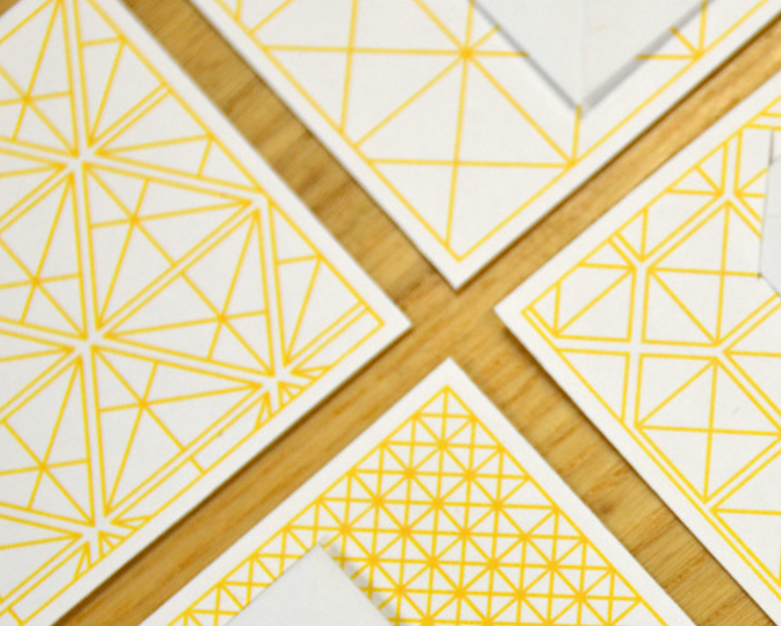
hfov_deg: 7.7
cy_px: 470
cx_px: 664
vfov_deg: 6.1
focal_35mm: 252
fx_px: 5827
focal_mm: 95
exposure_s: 1/125
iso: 640
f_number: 5.6
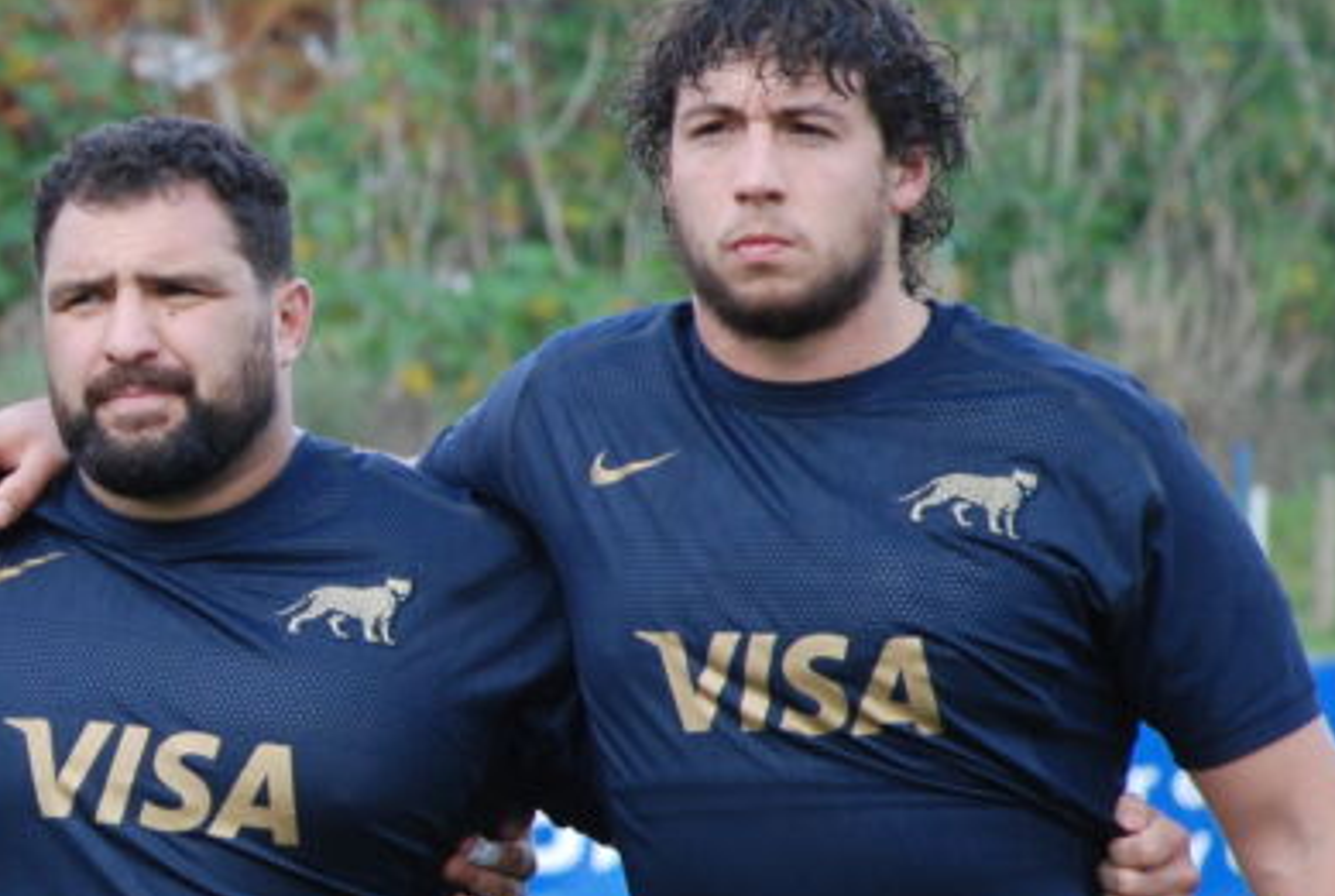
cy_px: 481
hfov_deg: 4.2
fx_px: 17965
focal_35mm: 484
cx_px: -537
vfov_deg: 2.9
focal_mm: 105
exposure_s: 1/200
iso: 400
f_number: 5.6
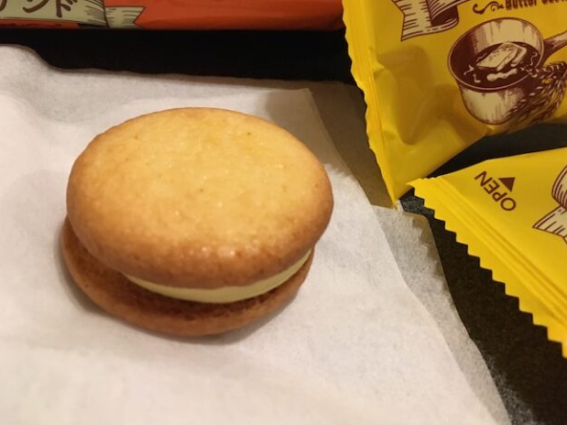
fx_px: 590
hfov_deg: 51.1
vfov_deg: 39.5
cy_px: 176
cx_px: 333
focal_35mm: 36
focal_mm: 4.15
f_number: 2.2
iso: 200
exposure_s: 1/30
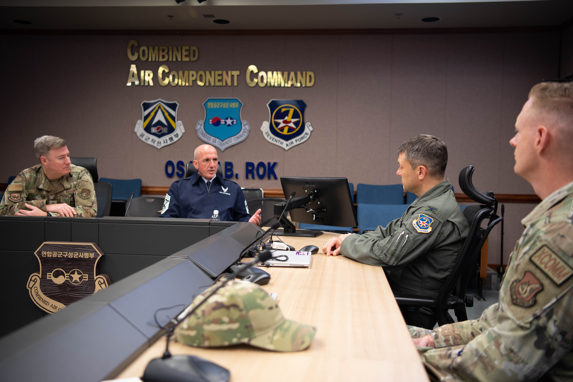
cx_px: 286
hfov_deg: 53.1
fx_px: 573
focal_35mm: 36
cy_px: 191
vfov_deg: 36.9
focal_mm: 36
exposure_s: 1/60
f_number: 2.8
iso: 640
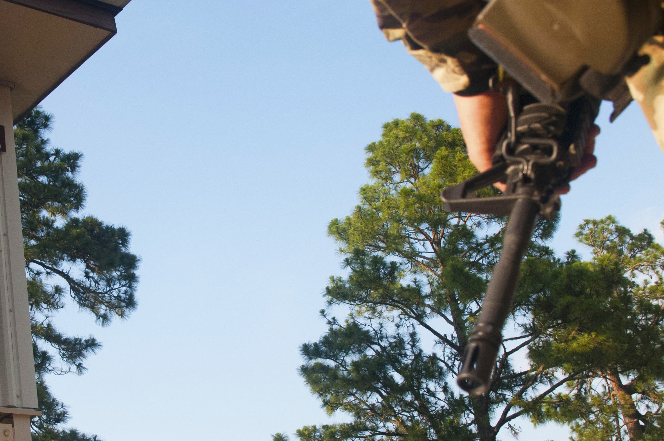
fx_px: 977
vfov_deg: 25.4
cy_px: 266
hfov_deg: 36.9
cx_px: 194
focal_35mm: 53
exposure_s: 1/640
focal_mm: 17
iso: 800
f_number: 5
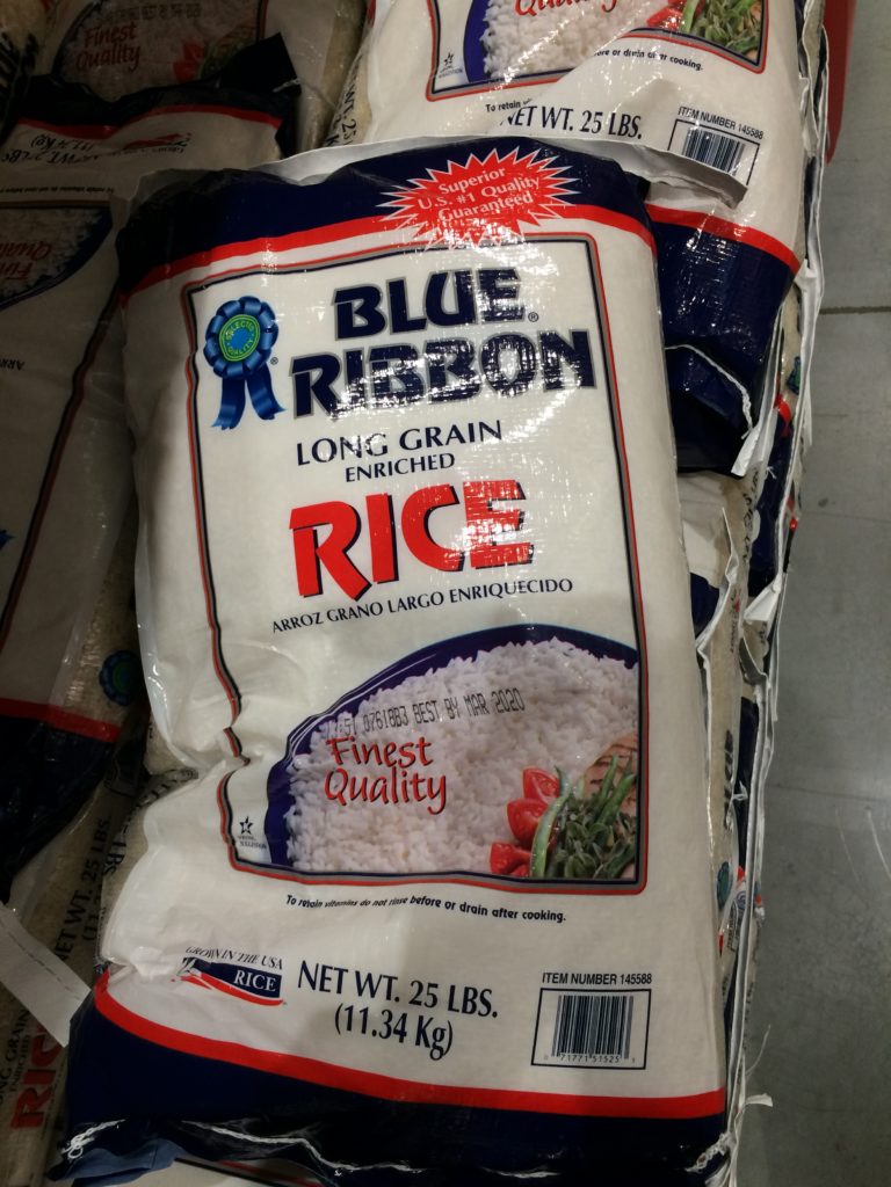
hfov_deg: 48.2
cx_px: 446
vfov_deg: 61.7
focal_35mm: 29
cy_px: 594
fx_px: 995
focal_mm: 4.15
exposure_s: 1/33
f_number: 2.2
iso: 50
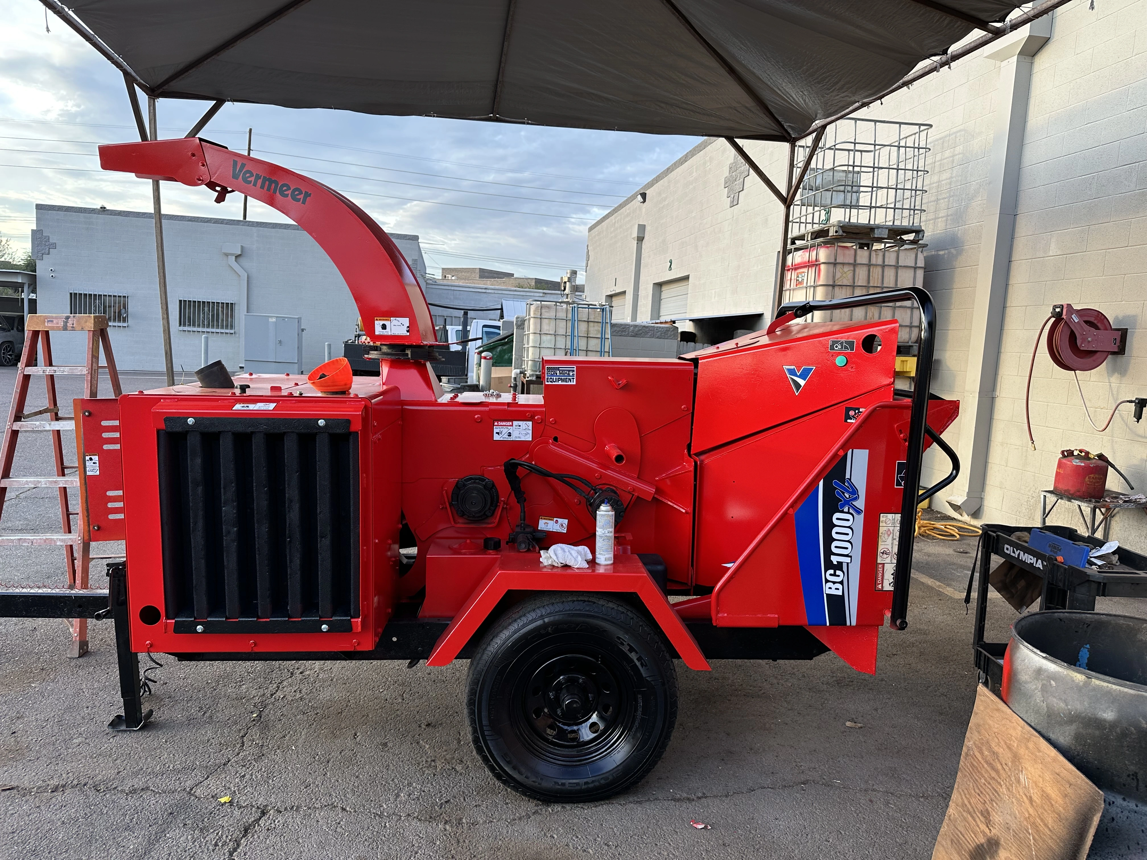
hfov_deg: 71.6
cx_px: 574
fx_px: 795
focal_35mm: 24
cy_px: 430
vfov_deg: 56.8
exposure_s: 1/233
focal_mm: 6.86
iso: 64
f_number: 1.78
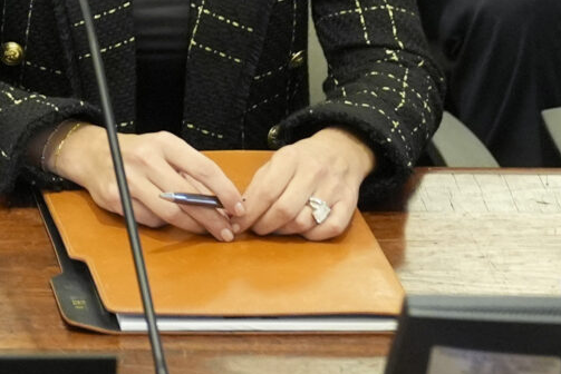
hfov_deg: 8.2
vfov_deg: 5.8
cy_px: -336
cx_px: -660
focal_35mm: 234
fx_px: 3648
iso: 2500
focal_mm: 46
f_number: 2.8
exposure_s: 1/200
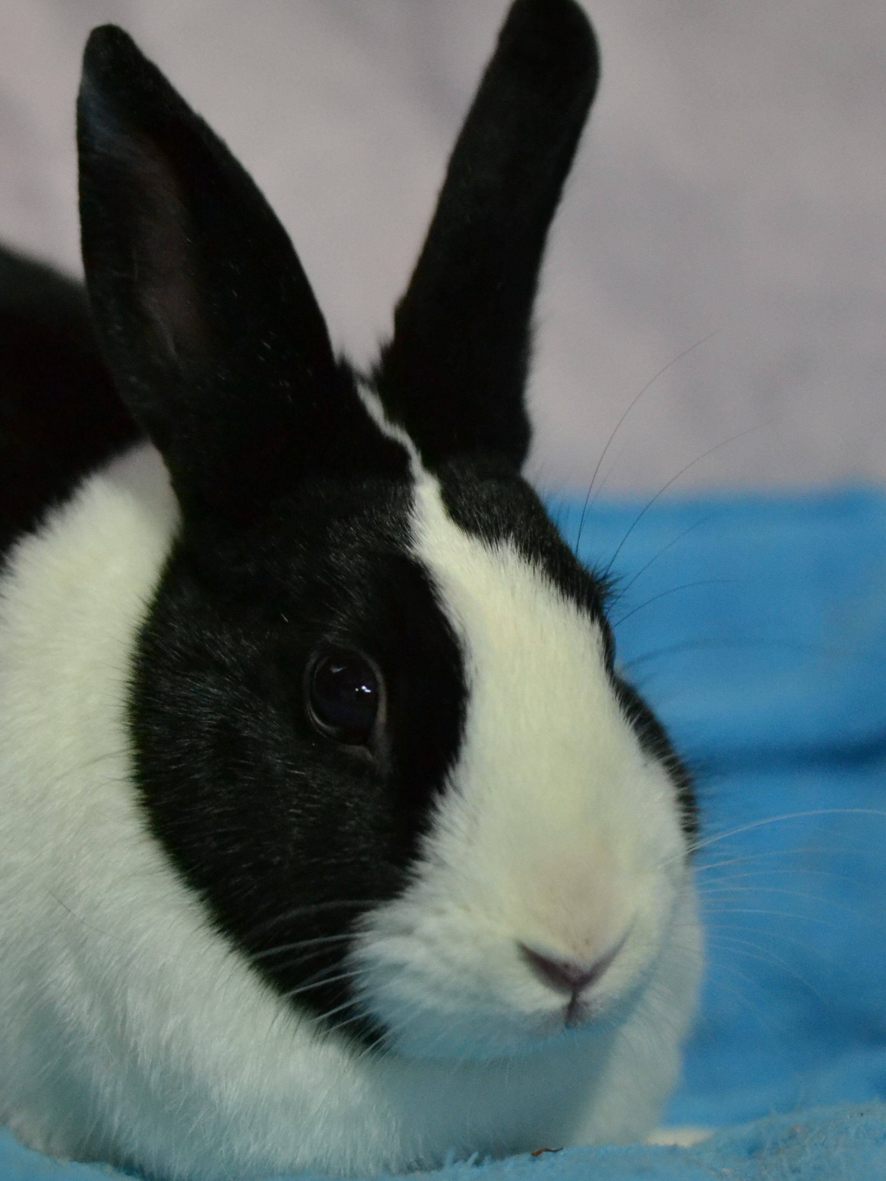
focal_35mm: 127
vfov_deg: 15.5
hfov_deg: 11.7
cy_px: 750
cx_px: 349
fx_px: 4334
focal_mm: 60
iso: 3200
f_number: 2.2
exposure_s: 1/125
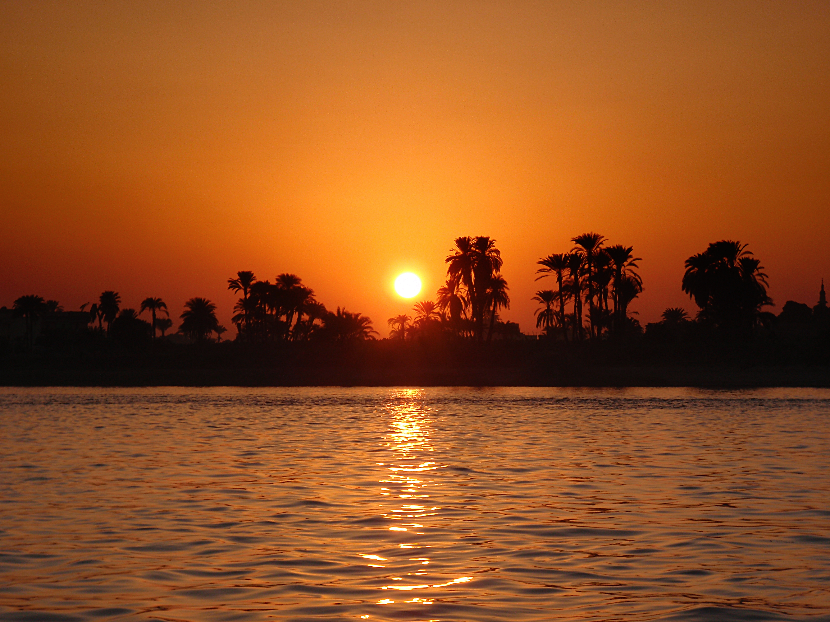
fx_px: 2446
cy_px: 311
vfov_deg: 14.5
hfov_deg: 19.3
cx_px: 415
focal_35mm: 102
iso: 64
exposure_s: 1/400
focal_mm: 18.2
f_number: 5.1
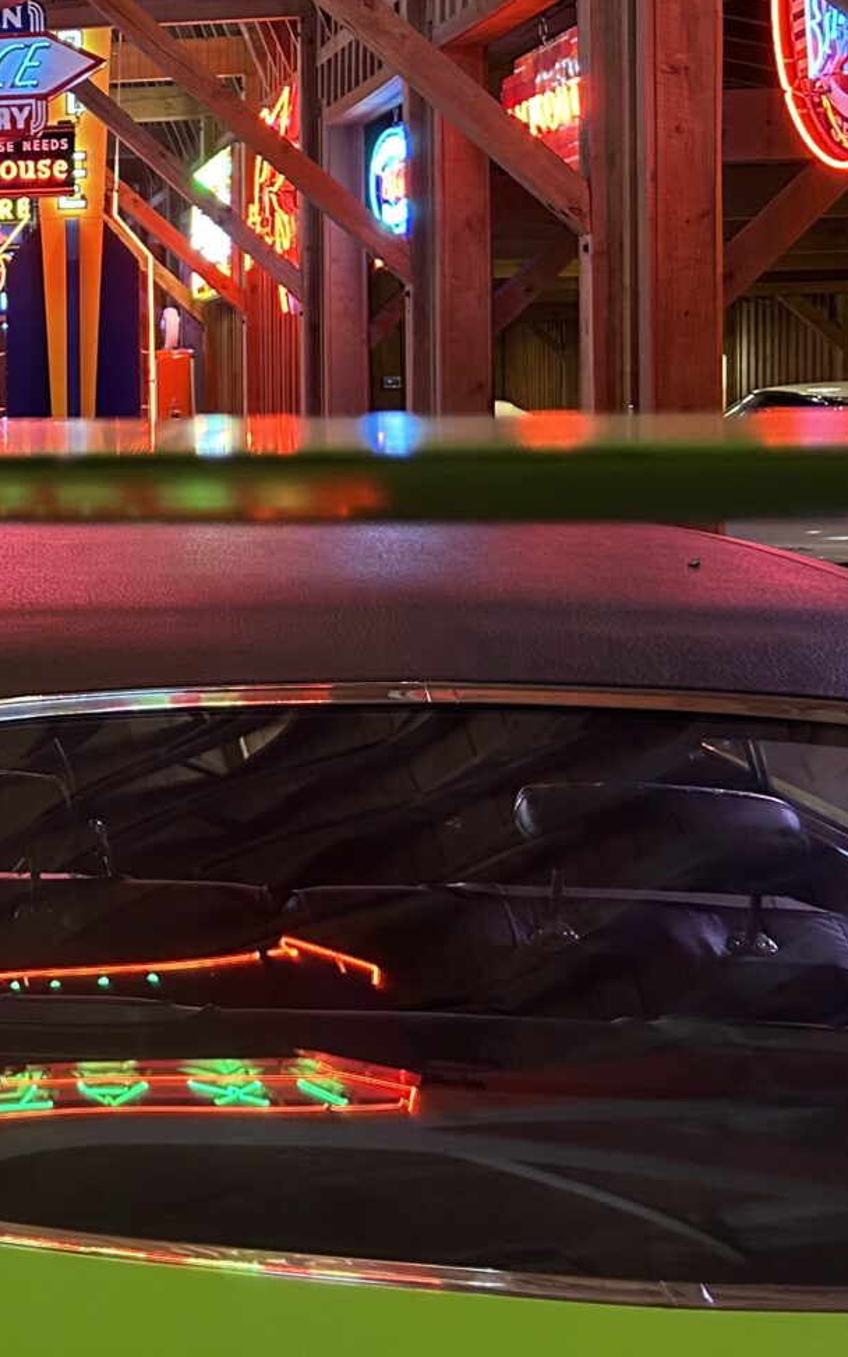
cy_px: 388
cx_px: -449
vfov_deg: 34.6
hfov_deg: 19.3
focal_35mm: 58
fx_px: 2145
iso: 250
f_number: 1.5
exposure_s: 1/60
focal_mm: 5.7
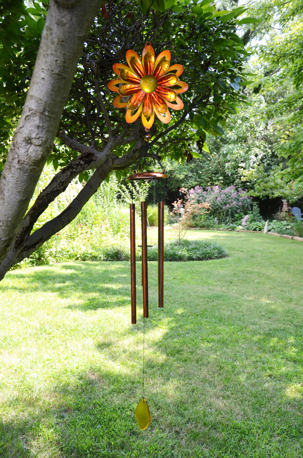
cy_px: 229
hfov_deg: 41.5
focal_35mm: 32
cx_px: 152
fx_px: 399
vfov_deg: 59.6
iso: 200
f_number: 5.6
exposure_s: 1/125
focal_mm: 21
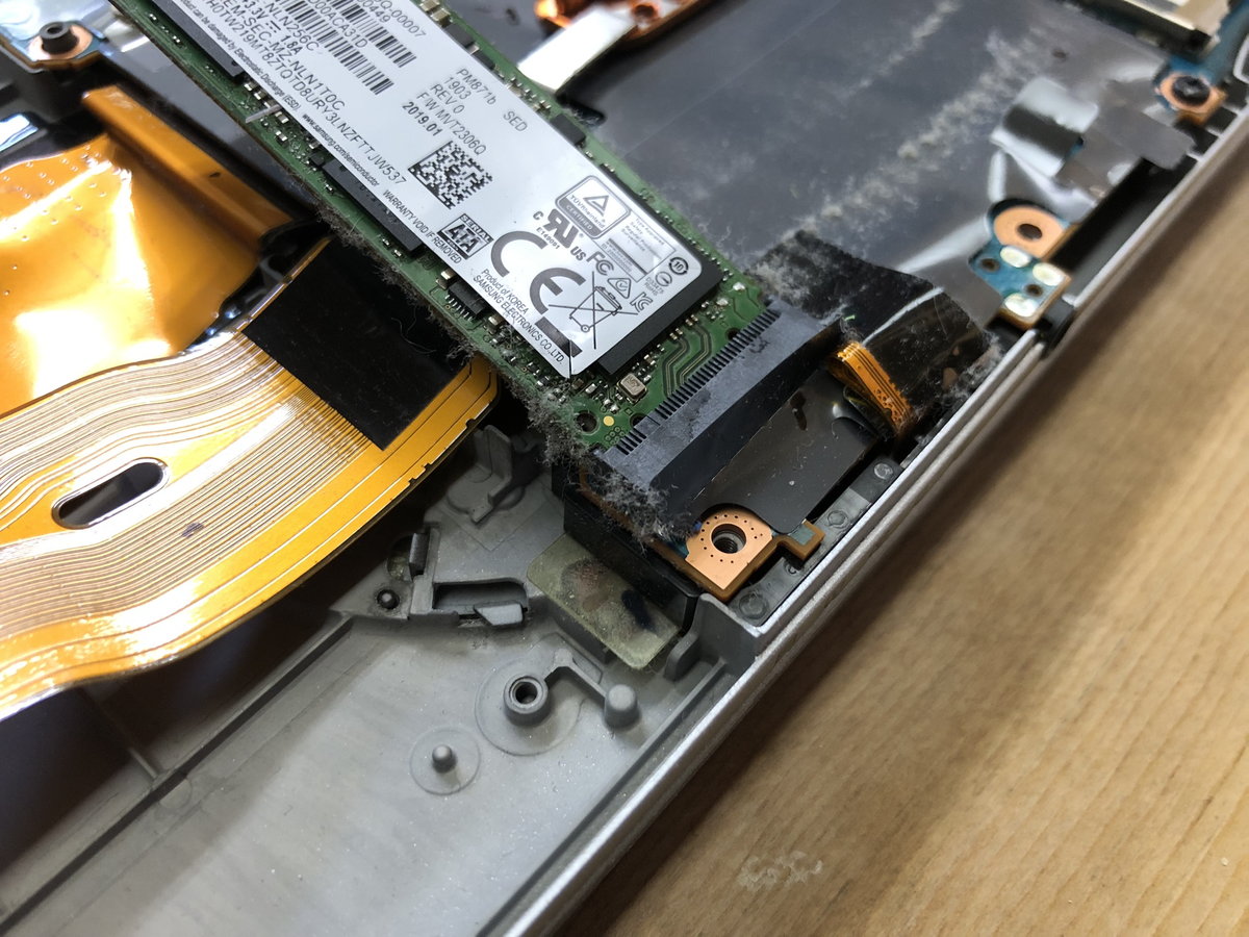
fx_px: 1010
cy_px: 468
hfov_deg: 63.4
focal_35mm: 28
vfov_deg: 49.7
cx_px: 624
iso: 50
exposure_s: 1/15
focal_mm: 3.99
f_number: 1.8
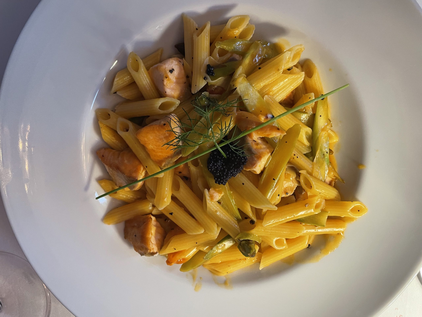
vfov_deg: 53.1
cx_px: 211
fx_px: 317
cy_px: 158
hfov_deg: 67.3
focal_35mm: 26
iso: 160
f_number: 1.6
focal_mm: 4.2
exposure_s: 1/50
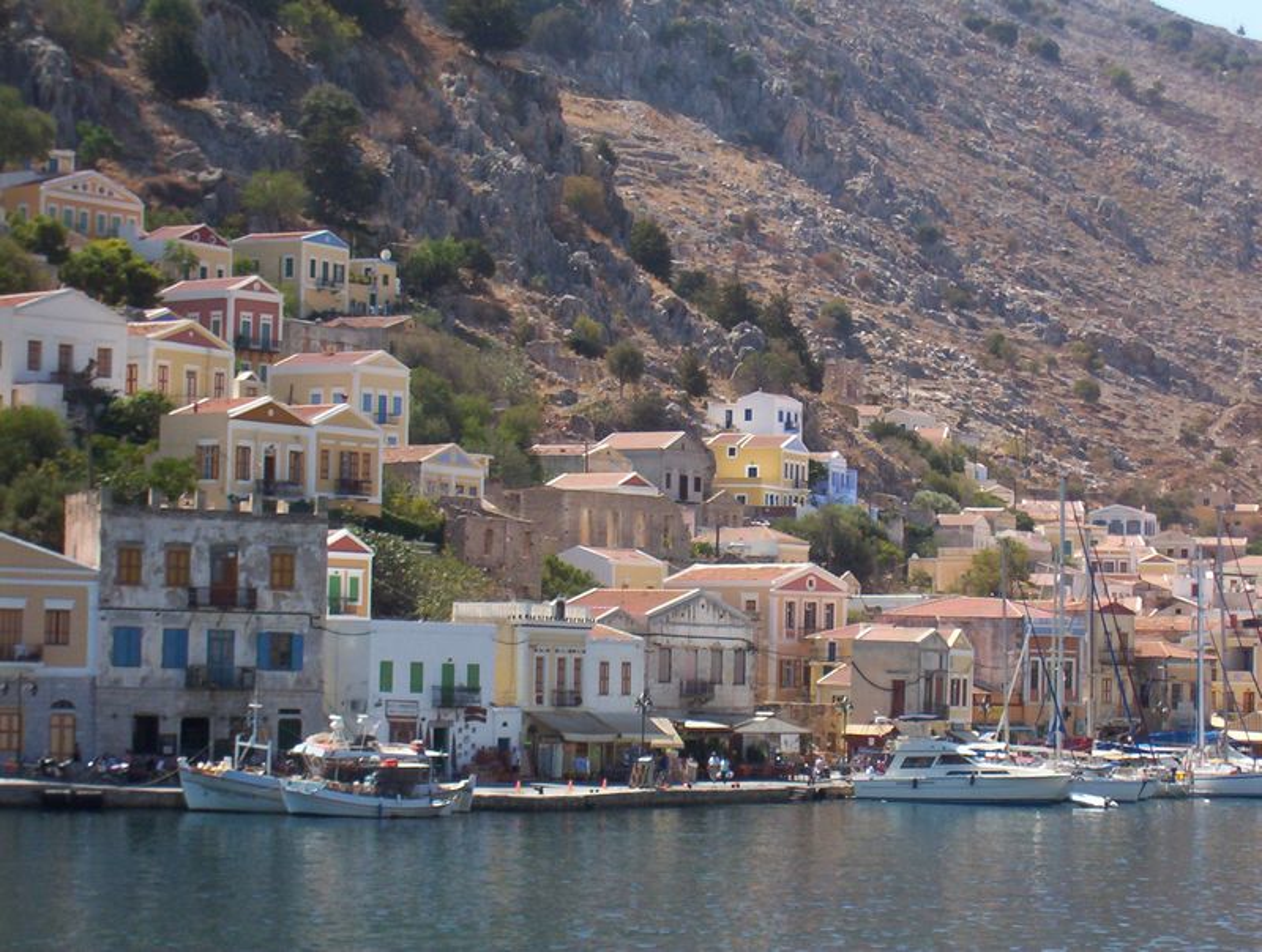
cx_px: 631
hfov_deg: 18.2
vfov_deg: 13.8
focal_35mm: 108
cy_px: 476
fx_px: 3947
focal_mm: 16.61
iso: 100
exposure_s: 1/664
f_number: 4.72
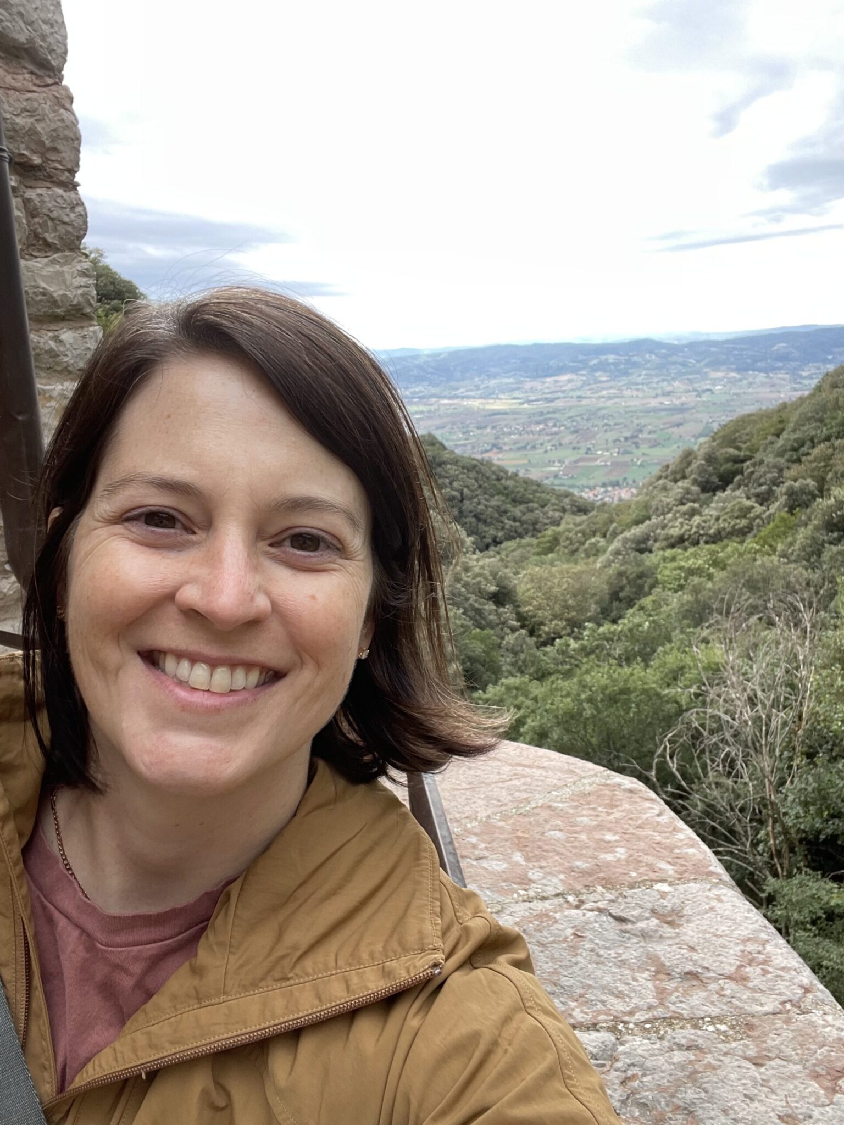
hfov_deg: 46.8
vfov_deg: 60.0
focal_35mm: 30
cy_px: 562
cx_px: 422
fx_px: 975
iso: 50
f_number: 2.2
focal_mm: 2.71
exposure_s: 1/121
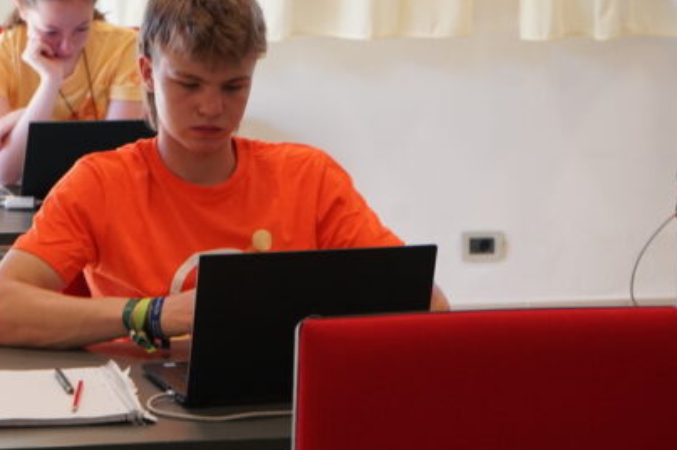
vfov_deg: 10.3
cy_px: 167
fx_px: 2500
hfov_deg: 15.4
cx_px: 226
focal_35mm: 133
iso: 1000
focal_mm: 70
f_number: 6.3
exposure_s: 1/60
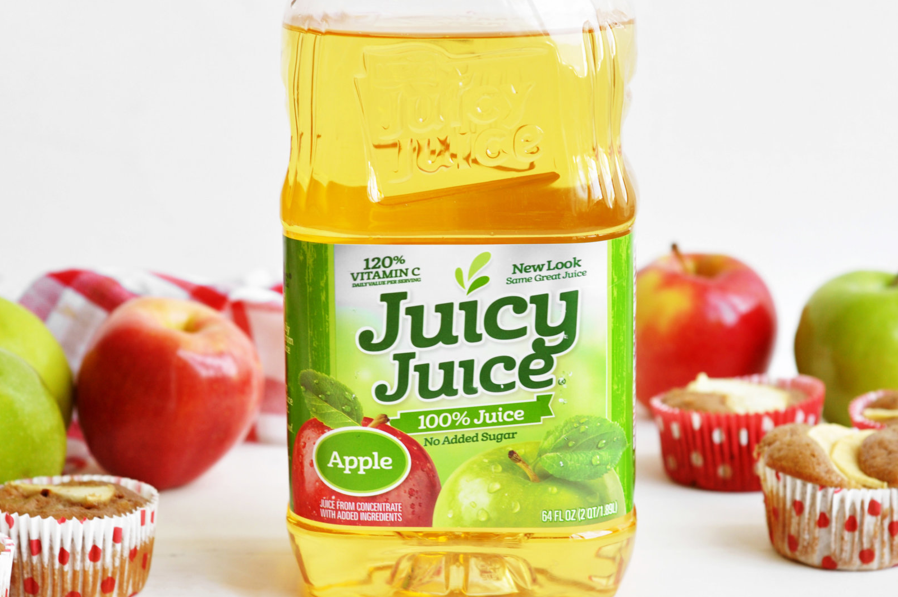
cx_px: 393
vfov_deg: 14.2
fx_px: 2392
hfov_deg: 21.3
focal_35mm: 96
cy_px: 326
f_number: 4
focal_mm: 50
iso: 250
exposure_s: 1/50
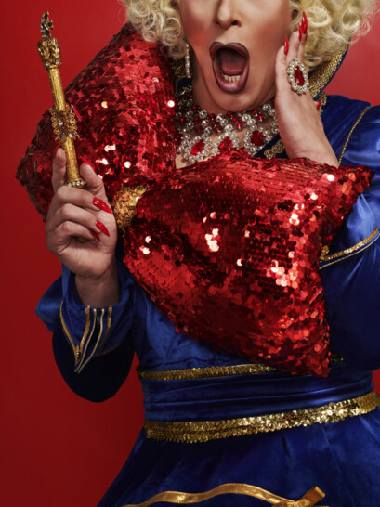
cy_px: 175
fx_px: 2974
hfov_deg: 7.3
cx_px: 249
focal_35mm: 203
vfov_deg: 9.7
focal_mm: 135
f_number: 5.6
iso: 100
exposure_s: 1/160
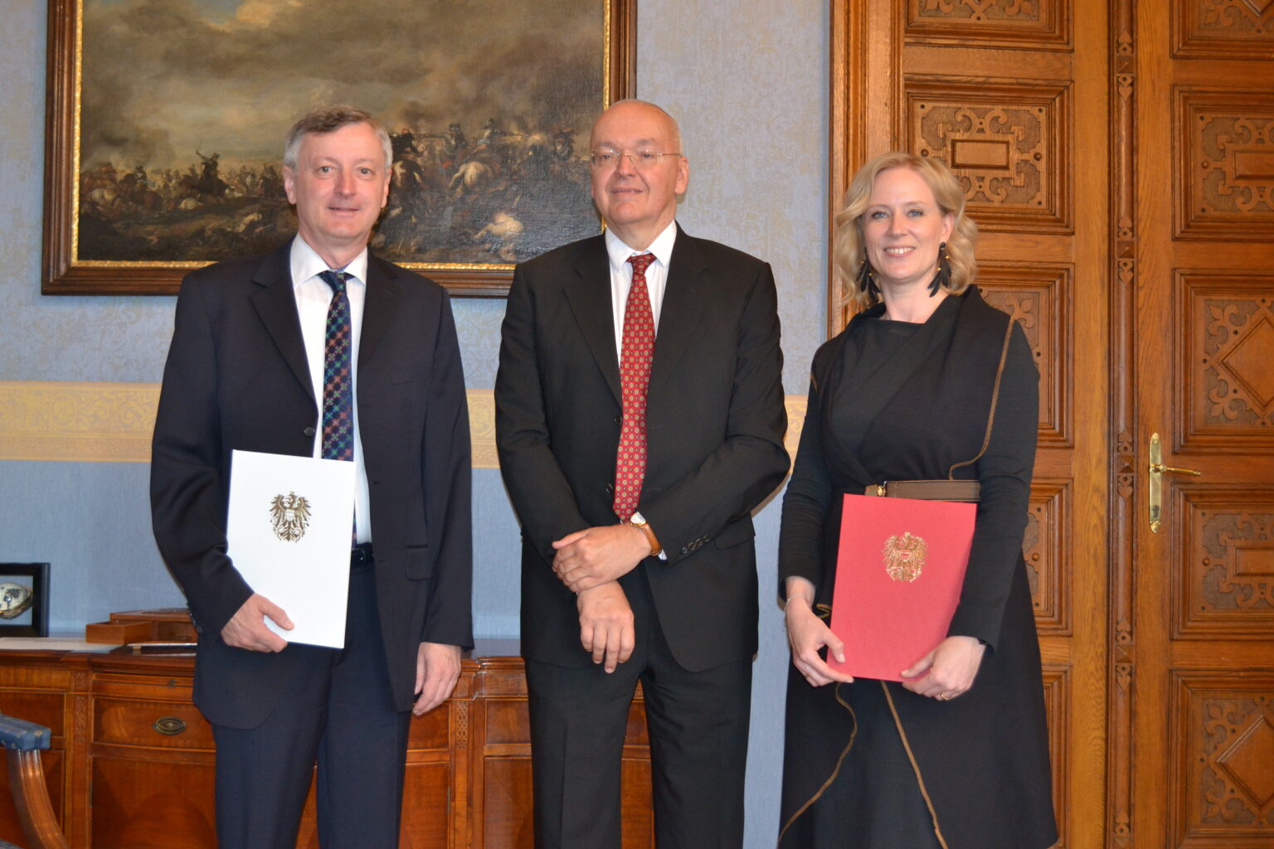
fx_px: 1486
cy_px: 424
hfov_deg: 46.4
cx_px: 637
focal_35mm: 42
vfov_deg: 31.9
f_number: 4.5
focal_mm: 28
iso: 800
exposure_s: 1/30
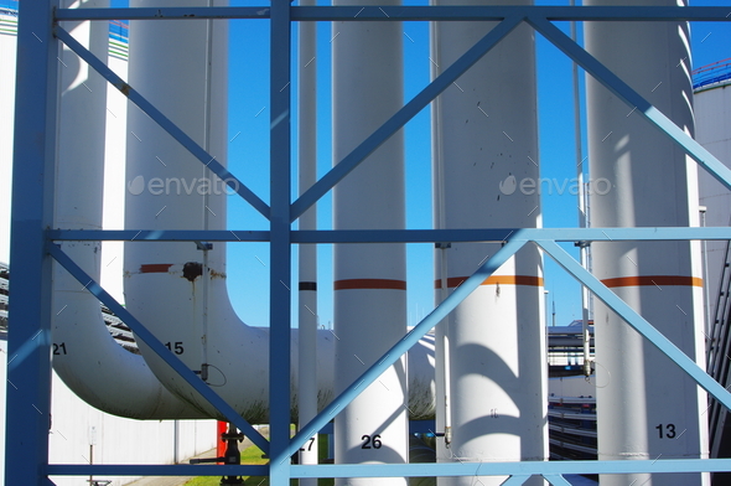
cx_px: 366
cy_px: 243
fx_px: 1176
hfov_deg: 34.5
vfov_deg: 23.3
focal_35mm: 58
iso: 100
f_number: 11
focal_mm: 39
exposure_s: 1/160
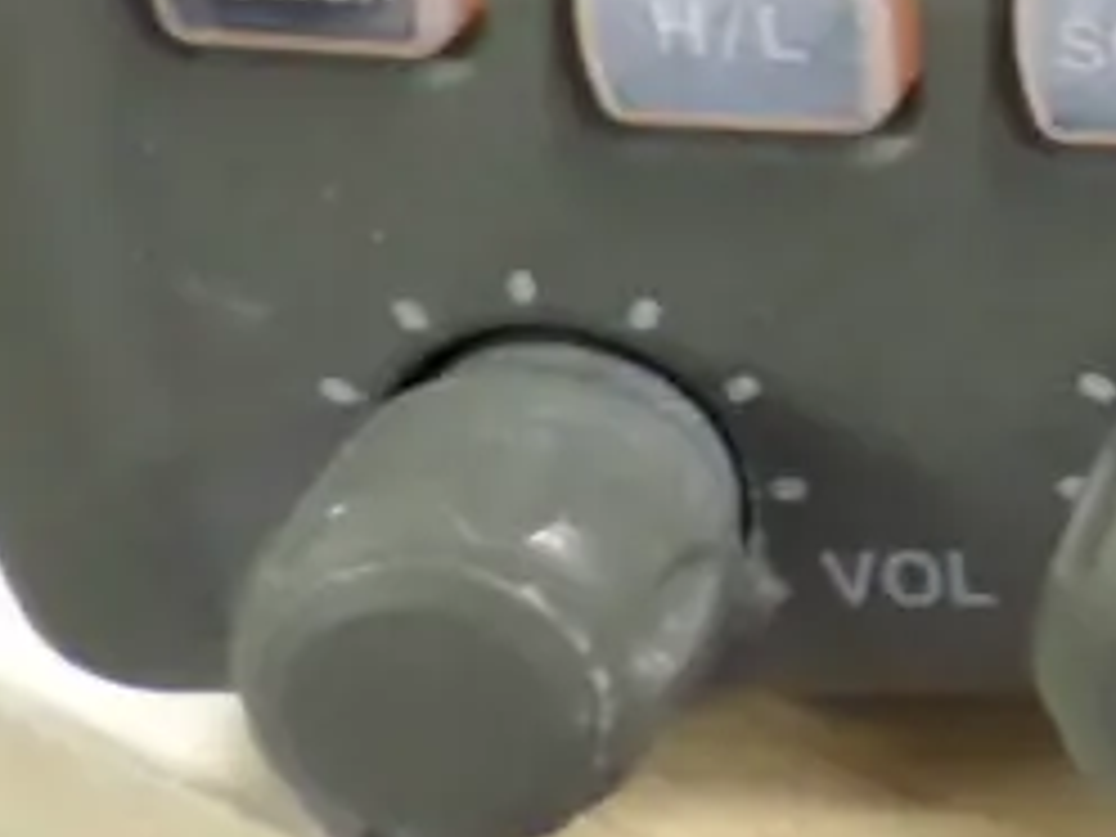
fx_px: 2934
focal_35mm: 91
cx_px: 2018
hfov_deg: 17.4
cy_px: -513
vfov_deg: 14.8
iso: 320
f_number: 2.5
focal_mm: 4.5
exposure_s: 1/30
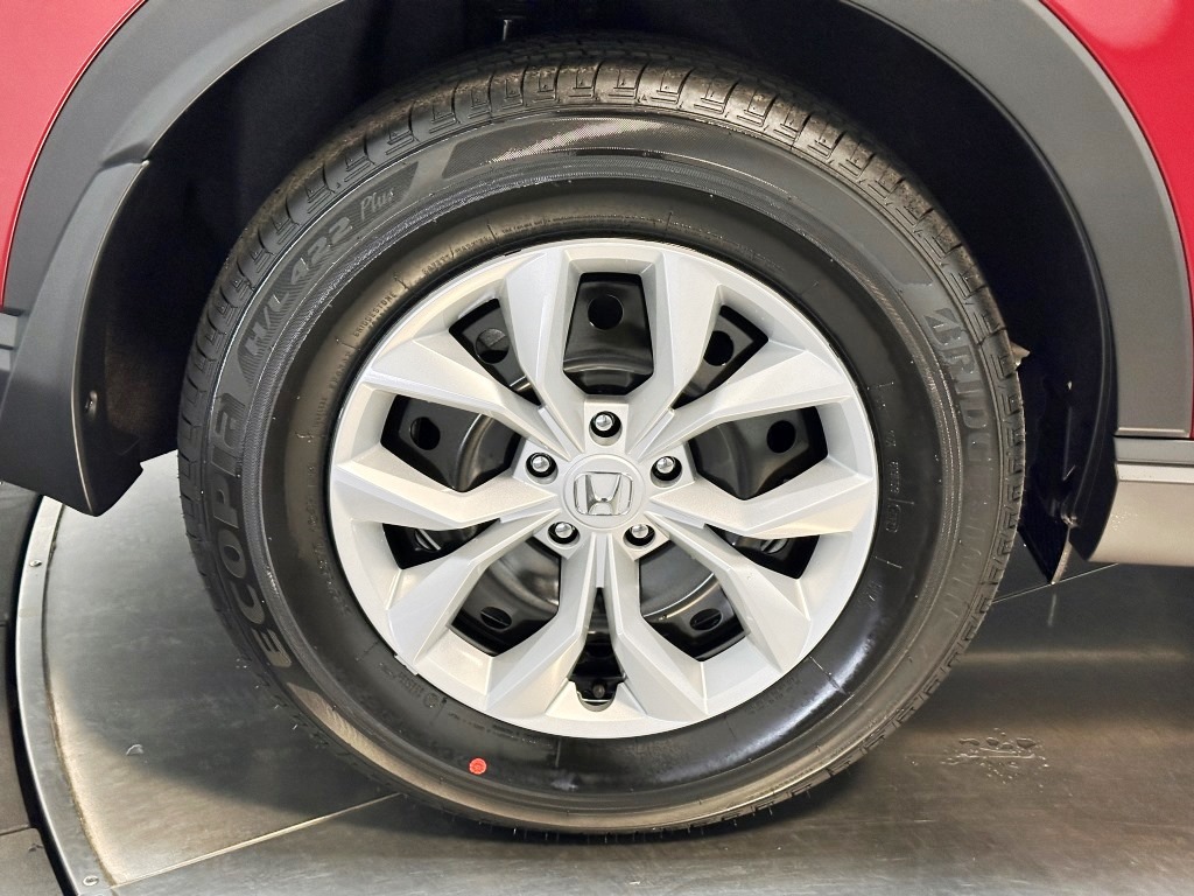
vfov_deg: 30.3
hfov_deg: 39.7
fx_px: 1656
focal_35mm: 48
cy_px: 448
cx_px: 597
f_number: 1.78
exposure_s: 1/40
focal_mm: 6.86
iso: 500
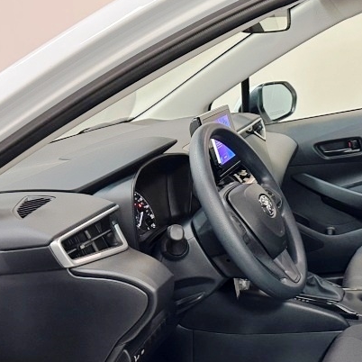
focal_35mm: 54
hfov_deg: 30.5
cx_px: 311
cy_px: 254
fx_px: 639
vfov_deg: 31.3
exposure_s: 1/60
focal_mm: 6.86
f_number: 1.78
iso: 400
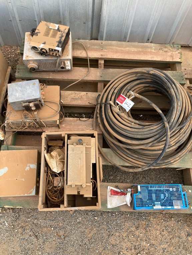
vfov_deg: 63.4
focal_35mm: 28
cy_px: 128
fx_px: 207
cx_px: 96
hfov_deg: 49.7
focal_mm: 3.99
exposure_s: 1/122
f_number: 1.8
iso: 20
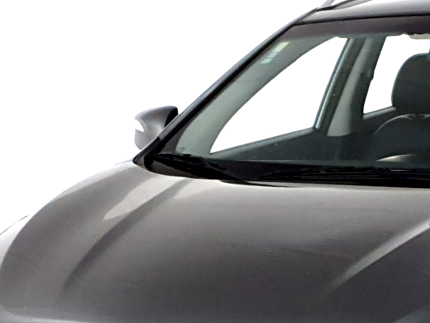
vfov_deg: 23.7
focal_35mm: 59
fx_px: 733
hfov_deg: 31.3
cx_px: 380
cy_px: 327
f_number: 1.5
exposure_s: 1/60
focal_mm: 4.32
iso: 160
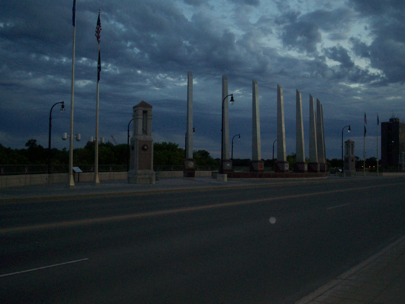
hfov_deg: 50.1
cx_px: 197
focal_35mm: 37
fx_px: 433
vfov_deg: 38.7
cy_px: 151
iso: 140
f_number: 4.5
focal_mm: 5.9
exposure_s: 1/64
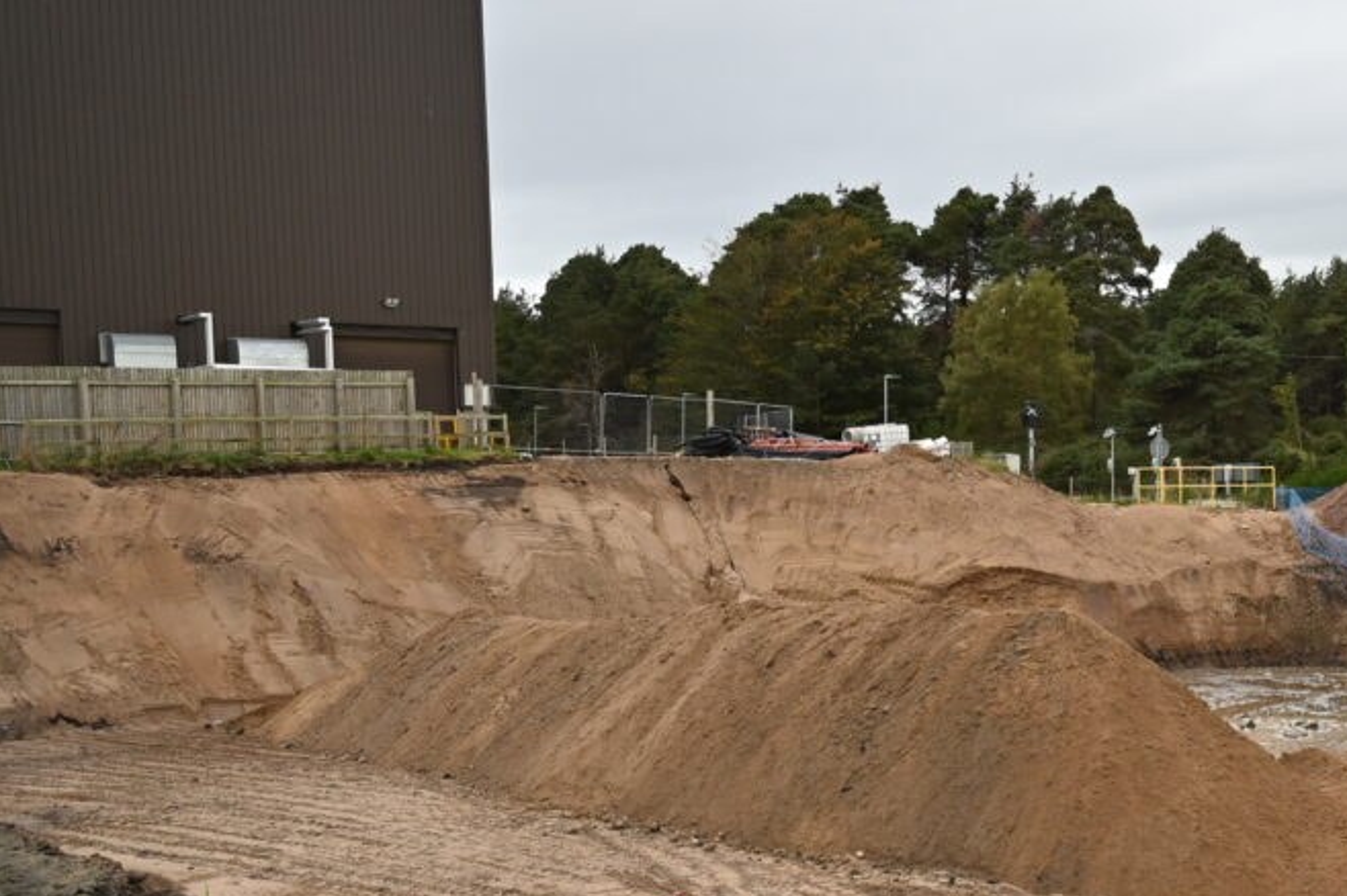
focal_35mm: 56
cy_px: 682
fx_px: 2094
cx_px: 1275
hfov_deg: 33.3
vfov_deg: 23.9
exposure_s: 1/500
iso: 400
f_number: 4
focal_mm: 24
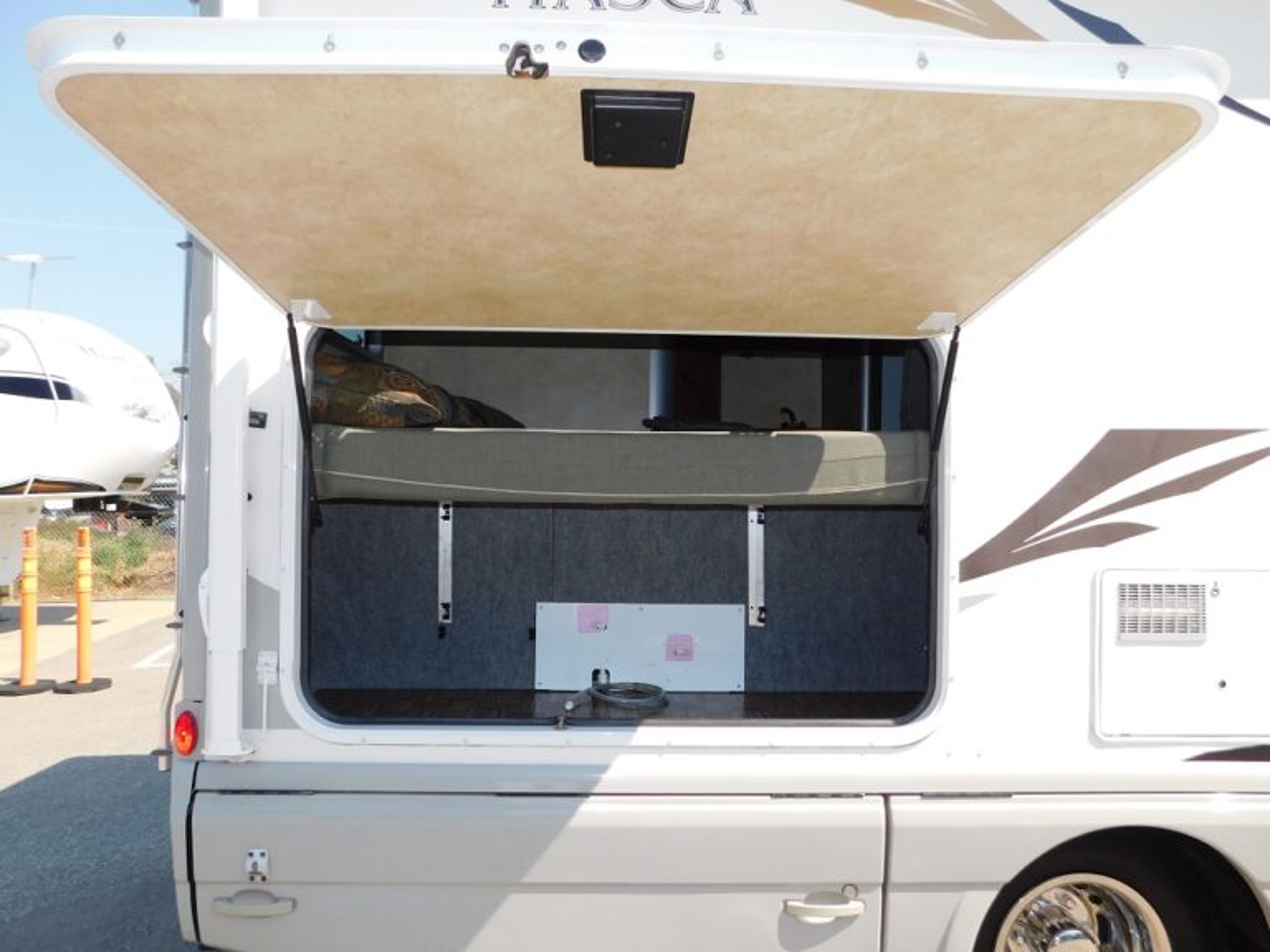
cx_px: 635
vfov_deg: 58.9
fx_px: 844
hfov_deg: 73.9
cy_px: 476
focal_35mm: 23
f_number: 3
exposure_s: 1/800
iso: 125
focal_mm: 4
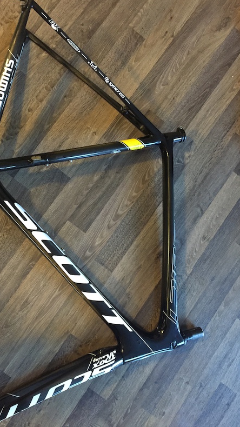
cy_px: 211
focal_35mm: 32
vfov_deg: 61.0
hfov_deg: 36.4
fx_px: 362
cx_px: 85
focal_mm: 4.15
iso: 400
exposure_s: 1/15
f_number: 2.2
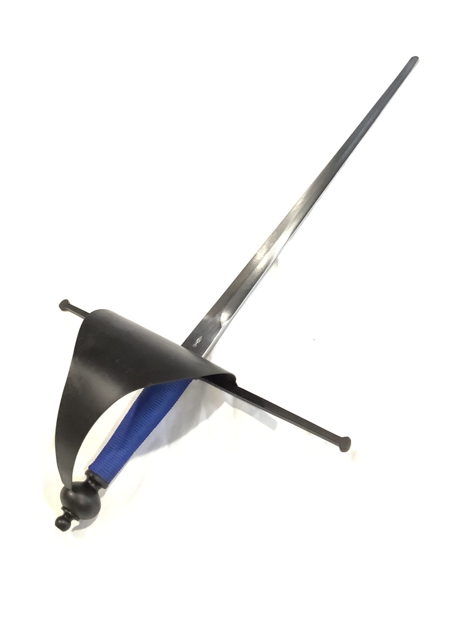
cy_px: 309
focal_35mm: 31
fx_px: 553
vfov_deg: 58.4
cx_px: 232
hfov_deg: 45.4
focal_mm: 3.3
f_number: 2.4
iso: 400
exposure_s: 1/40
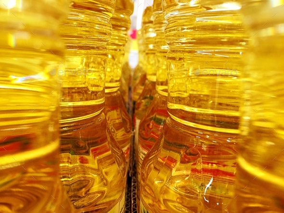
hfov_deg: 61.6
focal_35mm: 29
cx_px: 142
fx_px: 238
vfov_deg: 48.3
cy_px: 106
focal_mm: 4.2
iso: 50
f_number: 2.2
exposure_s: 1/33
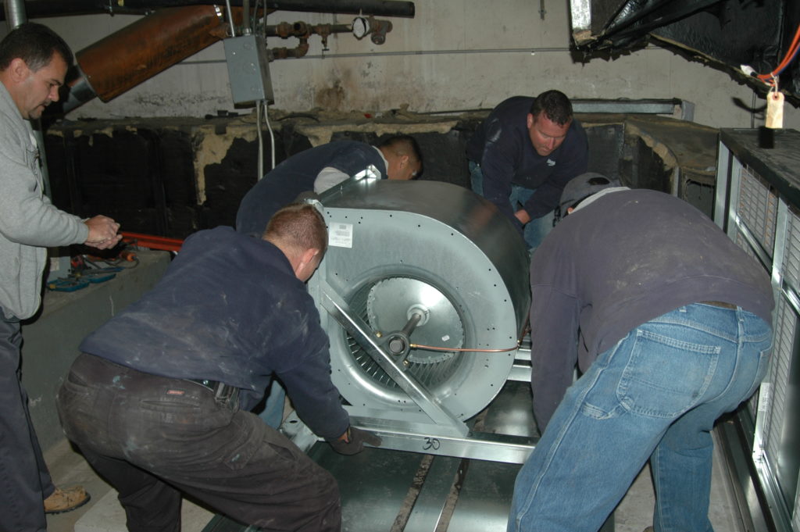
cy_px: 266
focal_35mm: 36
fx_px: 799
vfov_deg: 36.8
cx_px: 400
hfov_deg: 53.2
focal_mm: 24
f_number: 3.5
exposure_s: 1/60
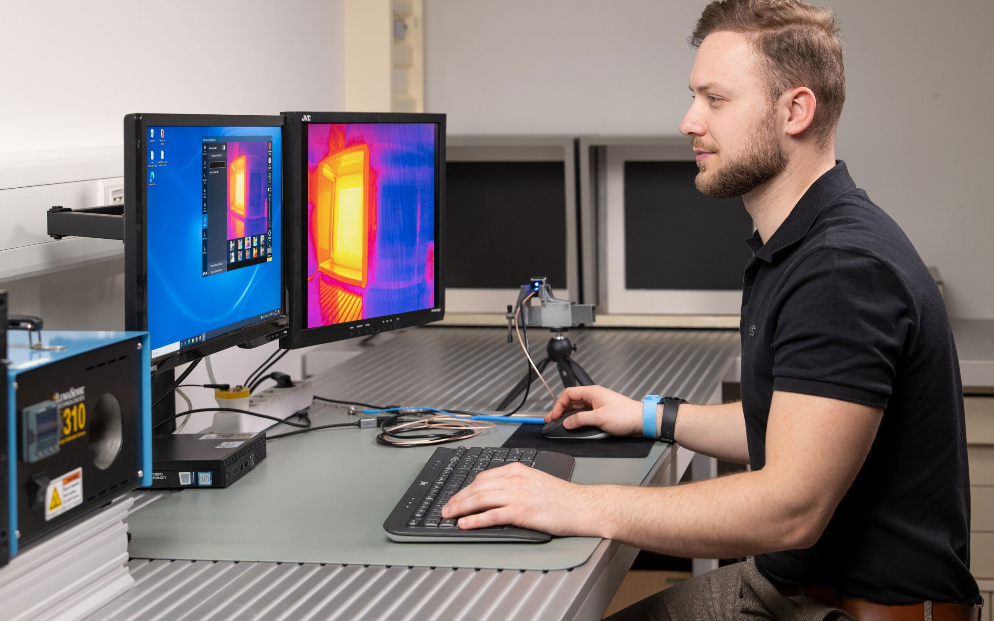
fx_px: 1544
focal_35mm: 57
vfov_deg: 22.8
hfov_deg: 35.7
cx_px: 495
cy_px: 302
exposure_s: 1/125
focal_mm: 55
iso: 800
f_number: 4
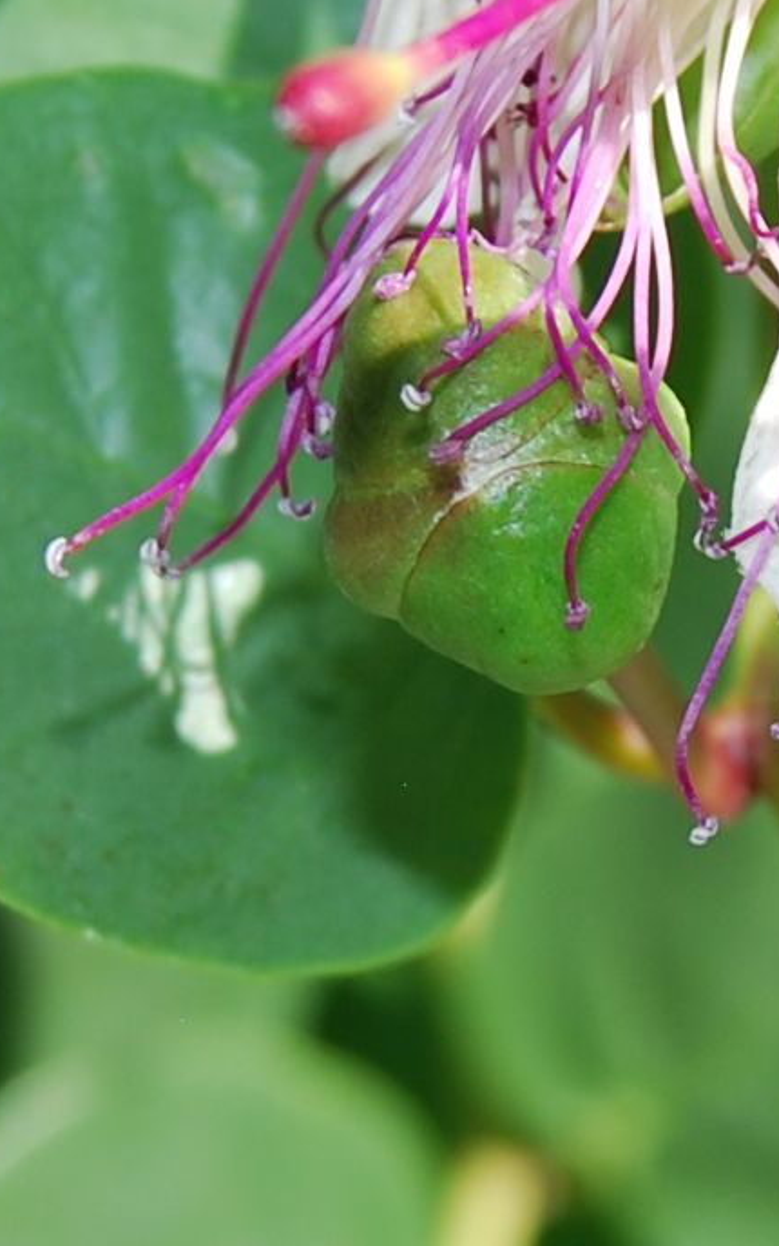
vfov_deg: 9.4
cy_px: 782
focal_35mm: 224
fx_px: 7609
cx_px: 730
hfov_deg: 5.8
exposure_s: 1/200
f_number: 6.3
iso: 100
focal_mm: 26
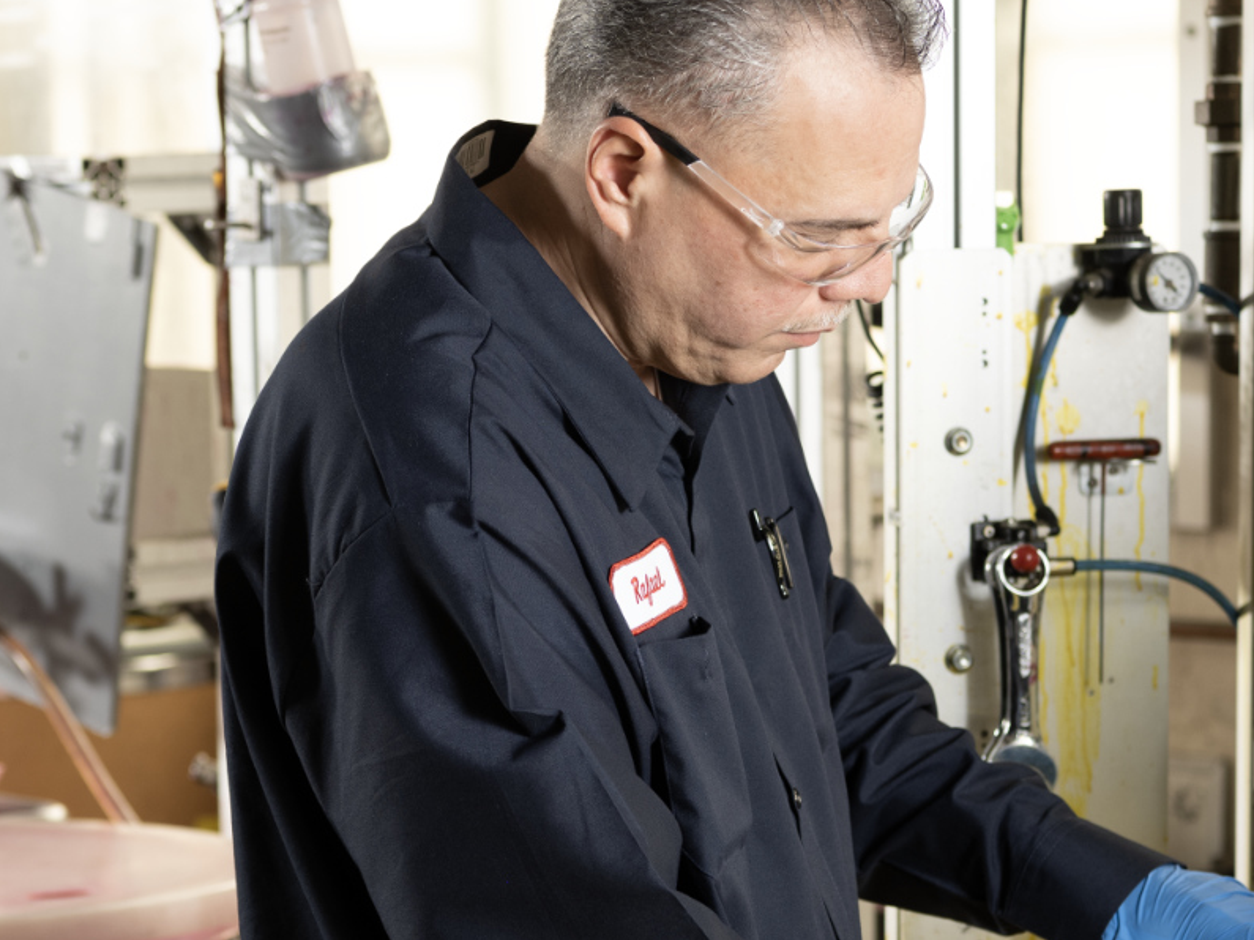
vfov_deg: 9.8
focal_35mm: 151
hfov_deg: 13.0
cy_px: 853
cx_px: 121
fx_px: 5469
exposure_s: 1/60
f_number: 4
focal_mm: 63
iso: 320
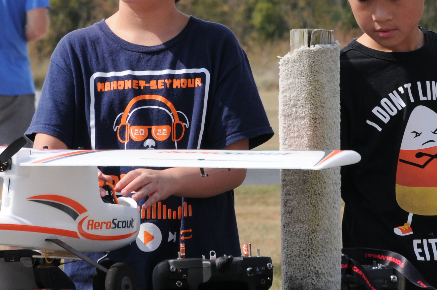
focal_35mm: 311
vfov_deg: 4.4
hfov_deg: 6.6
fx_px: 3773
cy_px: 1
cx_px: 190
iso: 200
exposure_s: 1/500
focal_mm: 85
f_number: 8
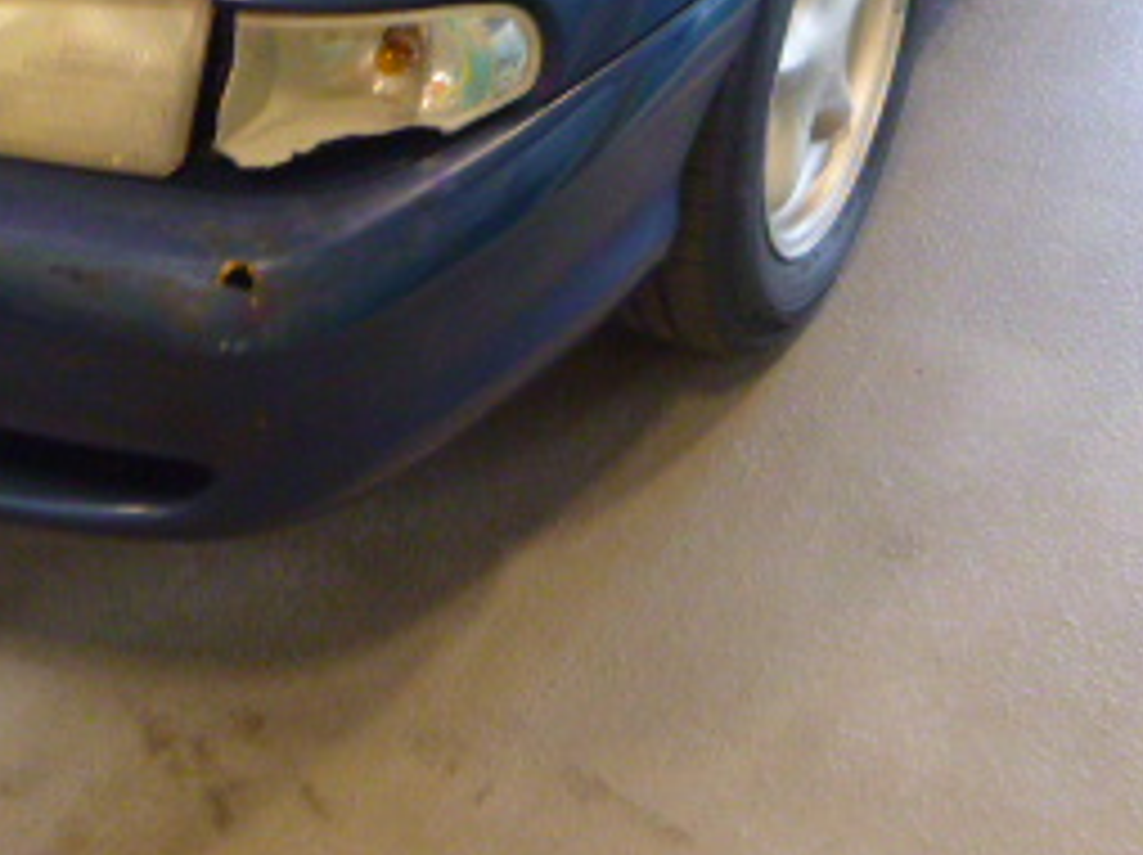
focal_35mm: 63
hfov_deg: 30.0
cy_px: -99
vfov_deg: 21.9
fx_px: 2078
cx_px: 230
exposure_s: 1/20
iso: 400
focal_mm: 4.5
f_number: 3.9
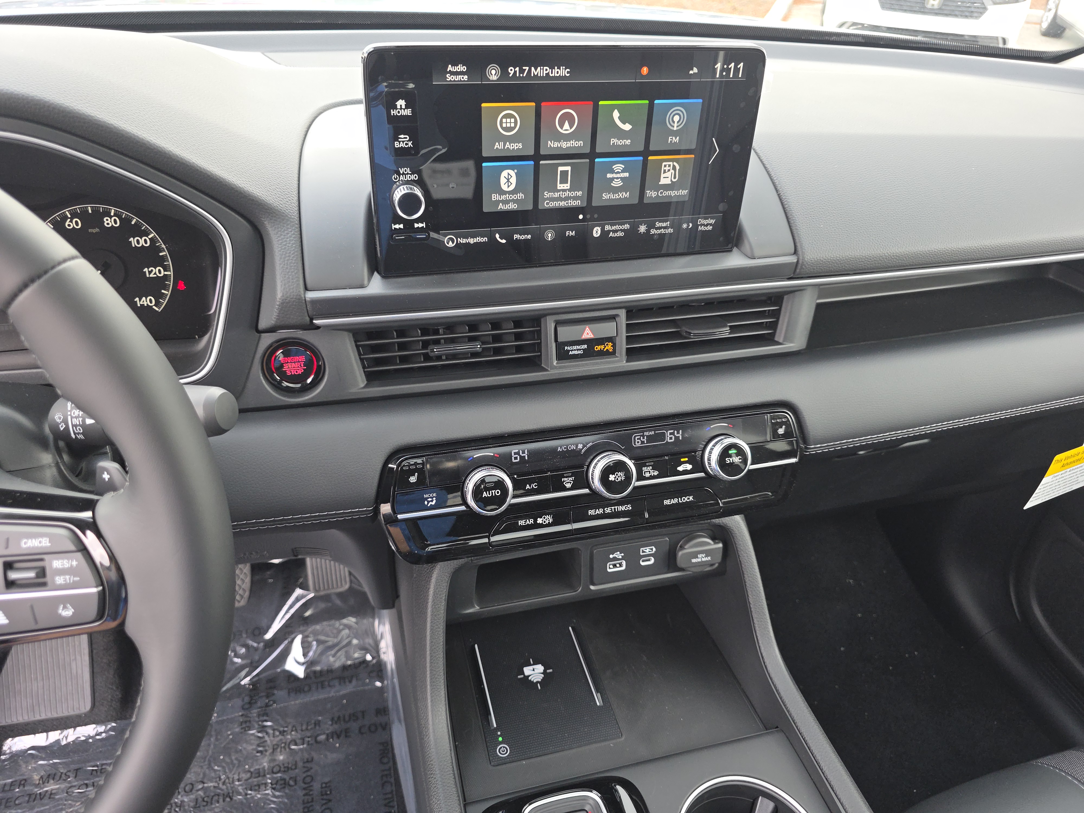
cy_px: 406
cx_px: 542
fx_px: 720
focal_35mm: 23
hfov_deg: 73.9
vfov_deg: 58.9
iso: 100
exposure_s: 1/180
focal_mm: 6.3
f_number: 1.7
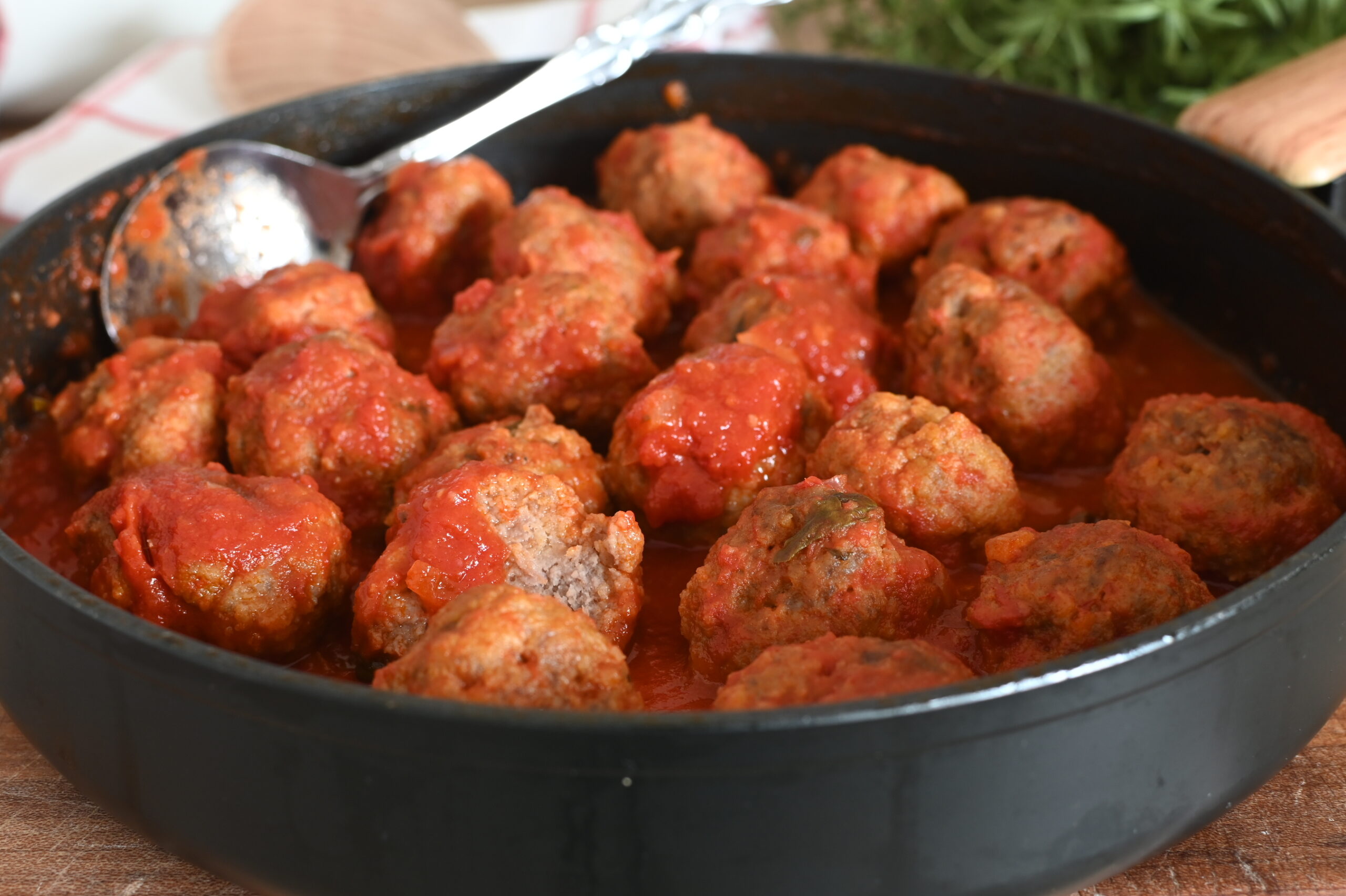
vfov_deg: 26.0
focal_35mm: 52
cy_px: 448
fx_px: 1943
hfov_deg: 38.2
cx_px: 673
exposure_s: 1/5
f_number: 5.6
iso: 200
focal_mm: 35
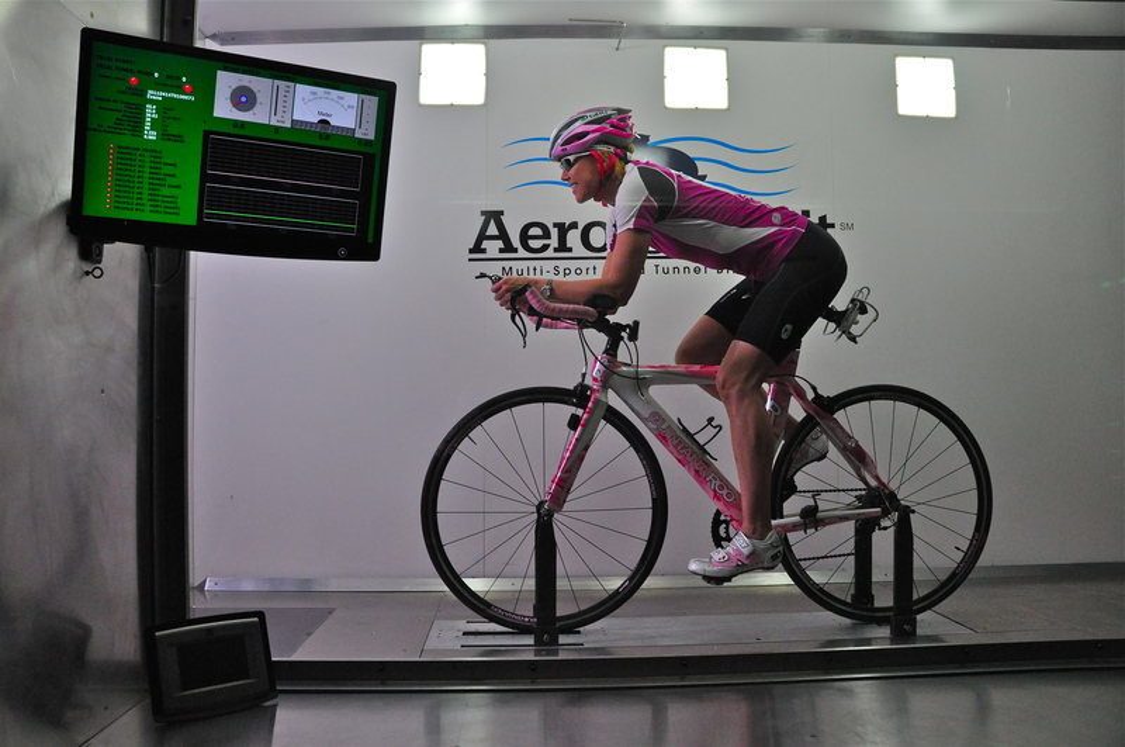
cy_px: 374
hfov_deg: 67.5
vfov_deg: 47.8
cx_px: 562
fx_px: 843
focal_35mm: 27
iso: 1600
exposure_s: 1/160
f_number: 6.3
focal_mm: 18
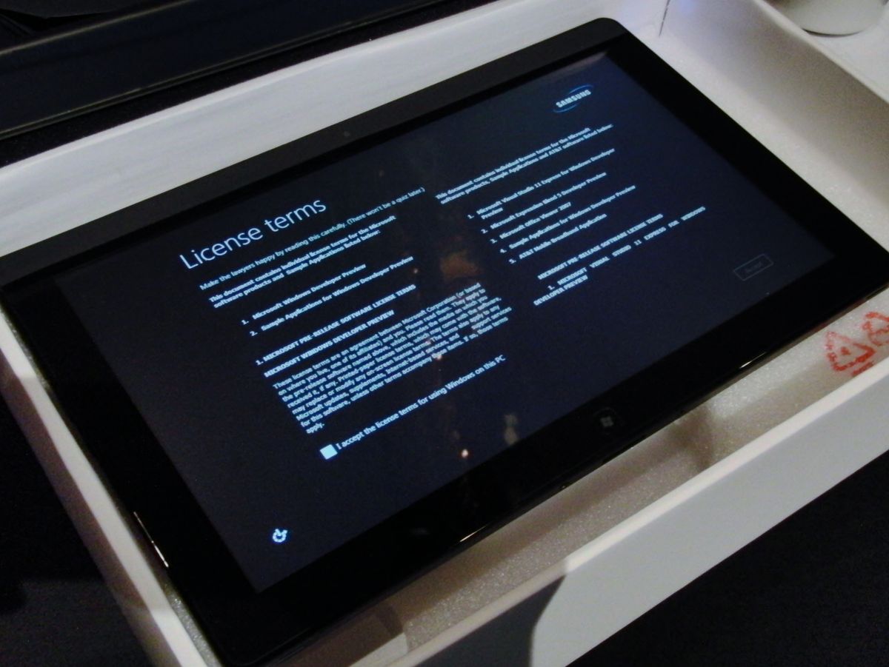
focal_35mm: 37
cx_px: 444
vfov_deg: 38.7
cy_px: 334
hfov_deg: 50.1
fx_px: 951
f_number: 3.6
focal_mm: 6.42
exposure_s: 1/80
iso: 800
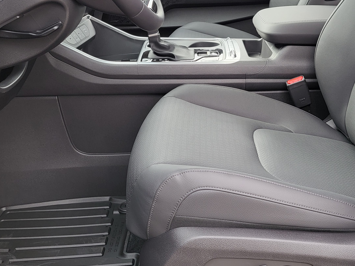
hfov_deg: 39.1
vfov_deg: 29.8
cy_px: 69
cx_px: 242
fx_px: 492
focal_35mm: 48
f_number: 1.8
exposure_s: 1/137
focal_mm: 5.4
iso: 40
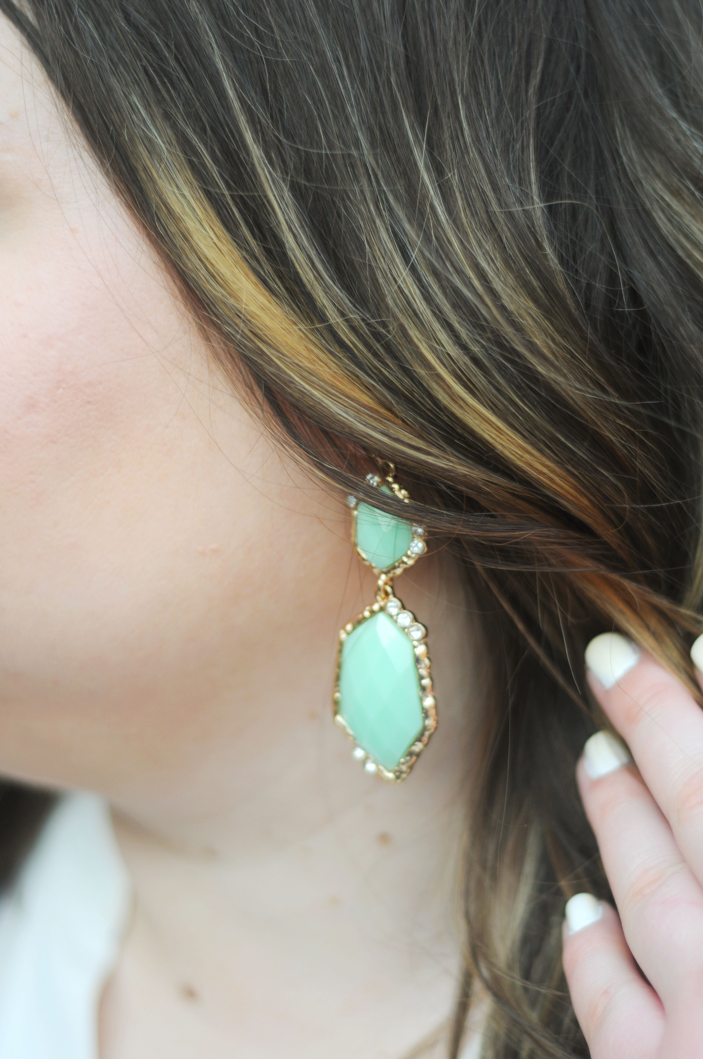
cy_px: 530
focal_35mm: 75
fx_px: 2202
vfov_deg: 27.0
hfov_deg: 18.1
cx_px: 352
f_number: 1.8
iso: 200
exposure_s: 1/1000
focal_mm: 50
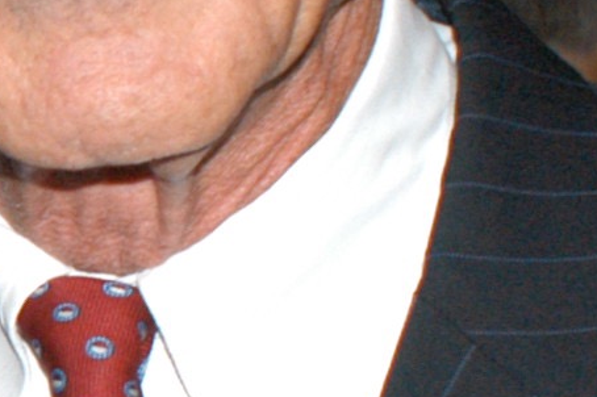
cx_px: -608
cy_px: 213
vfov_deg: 4.9
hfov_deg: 7.1
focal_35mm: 278
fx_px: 4607
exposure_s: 1/60
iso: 800
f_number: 5
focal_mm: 28
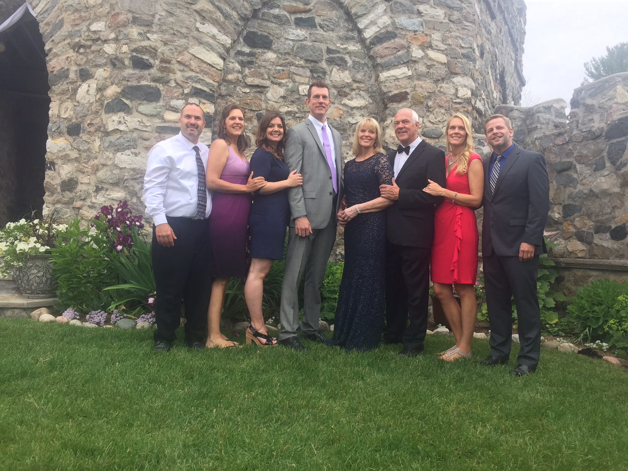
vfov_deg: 48.2
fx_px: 526
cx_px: 314
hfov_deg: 61.7
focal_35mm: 29
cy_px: 236
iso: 32
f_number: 2.2
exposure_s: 1/120
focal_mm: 4.15
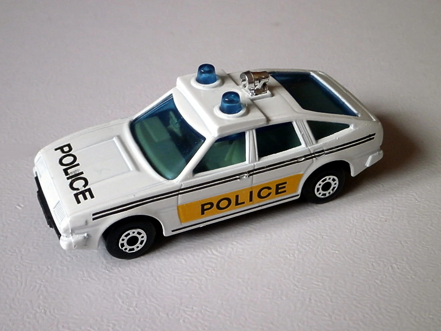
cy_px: 166
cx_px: 220
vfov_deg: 30.9
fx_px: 599
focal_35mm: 47
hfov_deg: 40.4
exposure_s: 1/60
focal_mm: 8.3
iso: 200
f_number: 3.4
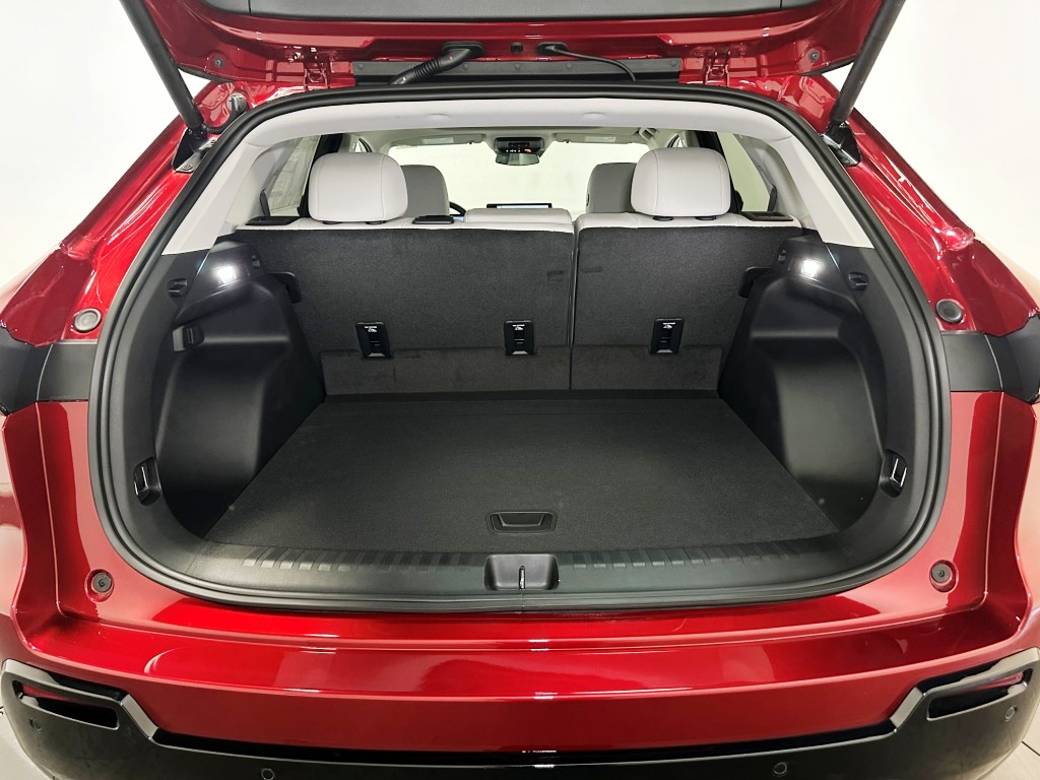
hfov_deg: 71.6
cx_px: 520
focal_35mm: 24
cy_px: 390
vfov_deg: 56.8
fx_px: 721
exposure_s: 1/30
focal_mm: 6.86
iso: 1000
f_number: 1.78
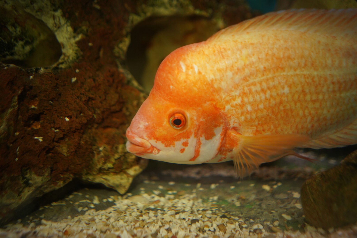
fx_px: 278
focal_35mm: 28
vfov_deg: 46.4
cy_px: 119
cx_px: 178
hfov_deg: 65.5
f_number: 2
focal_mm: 28
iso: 1600
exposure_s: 1/200
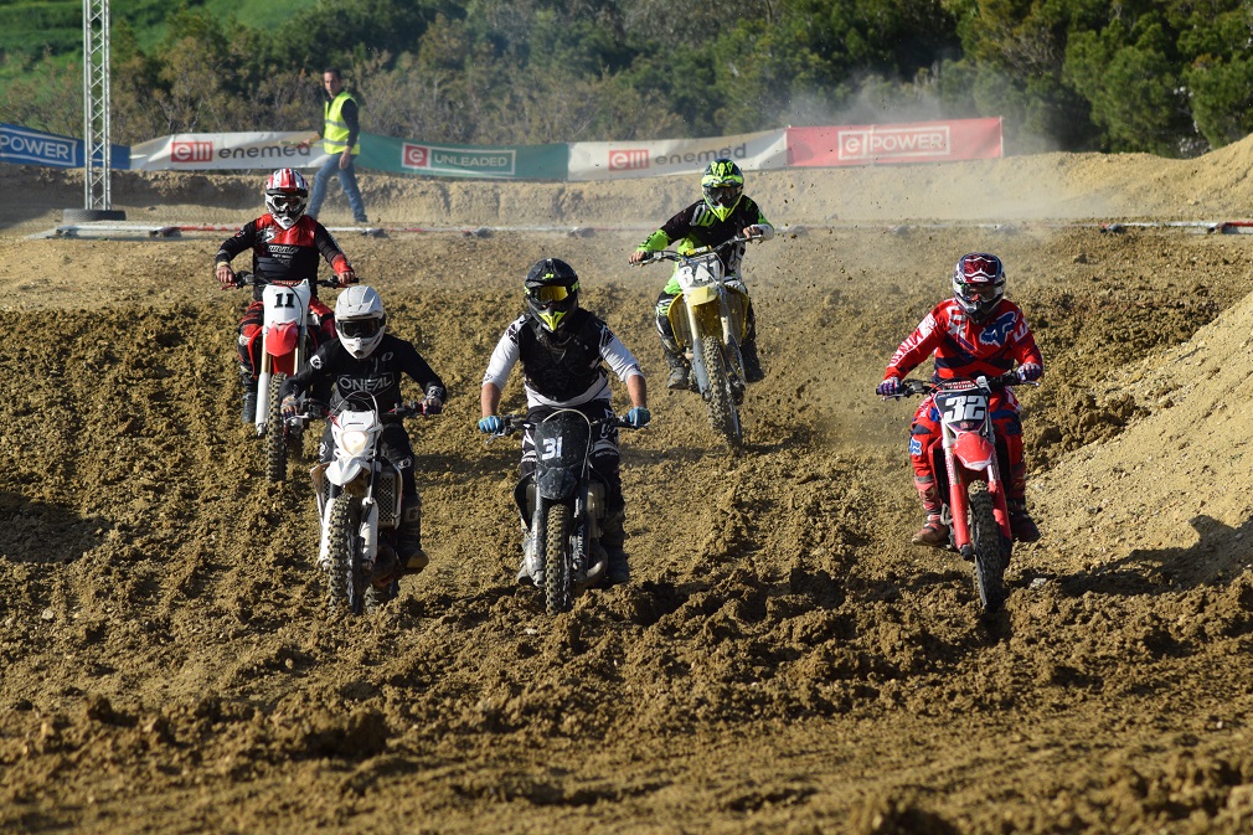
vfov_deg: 5.4
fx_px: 8873
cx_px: 626
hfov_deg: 8.1
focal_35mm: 255
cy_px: 418
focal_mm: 170
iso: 400
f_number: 7.1
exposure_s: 1/2000
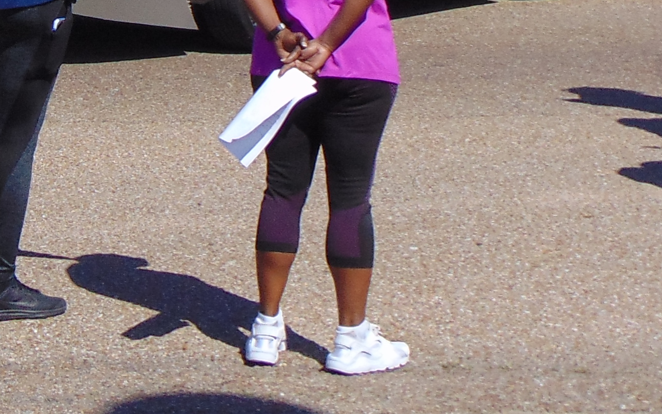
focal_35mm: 157
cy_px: -156
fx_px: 2832
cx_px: 9
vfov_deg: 8.2
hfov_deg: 13.2
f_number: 8.5
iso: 80
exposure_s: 1/250
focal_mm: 6.9
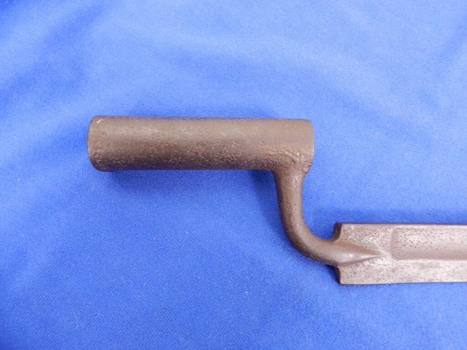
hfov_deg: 76.4
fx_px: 297
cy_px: 175
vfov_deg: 61.1
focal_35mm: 22
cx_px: 234
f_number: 3
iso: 560
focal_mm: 4
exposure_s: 1/8
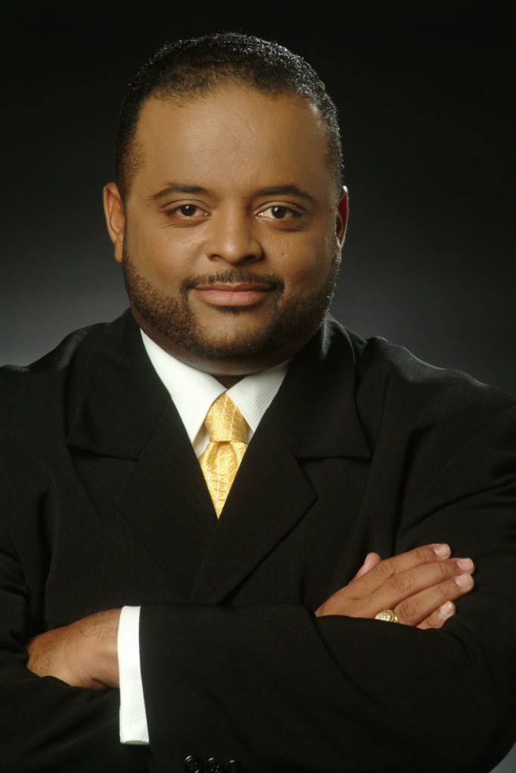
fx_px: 6447
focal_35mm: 300
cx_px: 258
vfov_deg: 6.9
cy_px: 386
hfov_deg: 4.6
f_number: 9.5
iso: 200
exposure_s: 1/125
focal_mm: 200
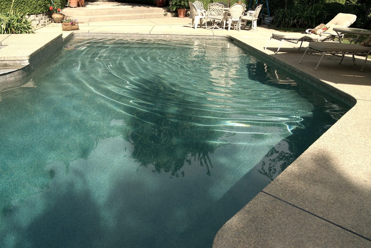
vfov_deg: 43.7
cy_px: 124
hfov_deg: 61.9
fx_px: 310
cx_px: 186
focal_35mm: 30
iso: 100
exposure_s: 1/200
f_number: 7.1
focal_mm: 20
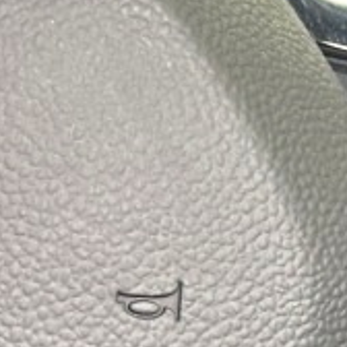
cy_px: 302
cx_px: 748
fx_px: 2926
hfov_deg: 6.5
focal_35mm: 258
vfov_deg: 6.8
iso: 500
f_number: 1.78
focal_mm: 6.86
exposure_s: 1/31
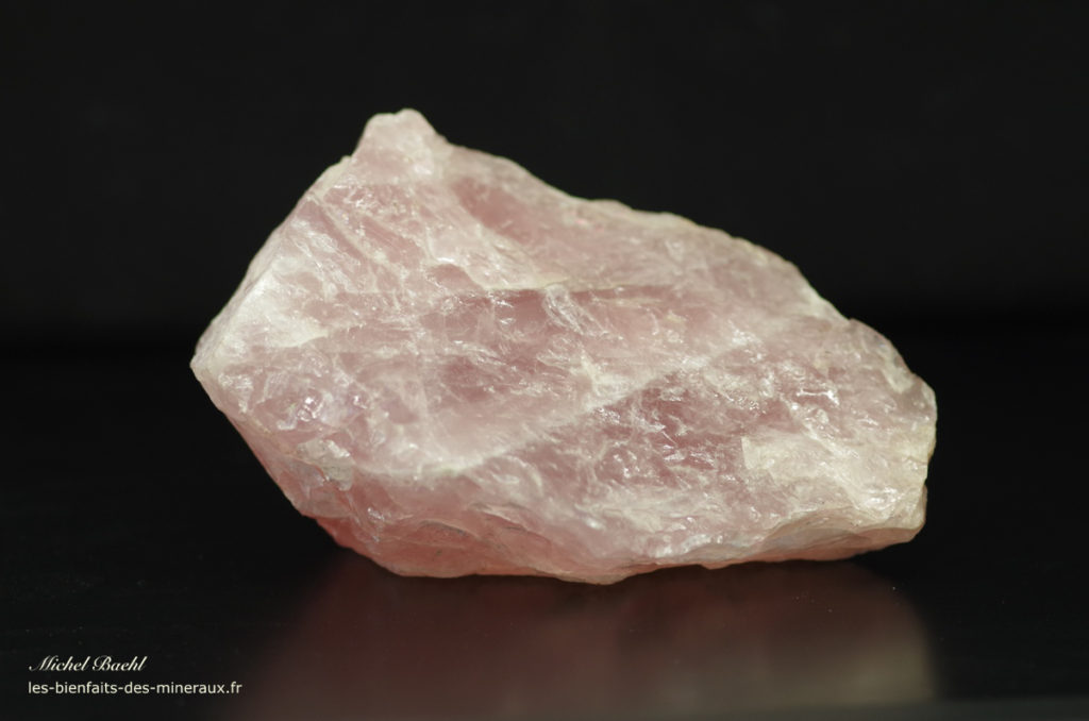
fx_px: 4739
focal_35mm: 157
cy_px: 360
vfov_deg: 8.7
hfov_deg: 13.1
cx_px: 544
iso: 400
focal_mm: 105
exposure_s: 1/60
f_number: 3.5
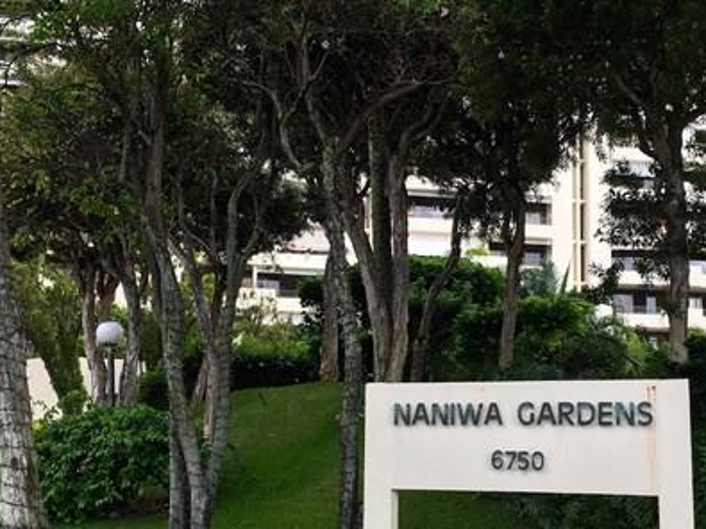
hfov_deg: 40.4
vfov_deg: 30.7
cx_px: 370
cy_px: 329
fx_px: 958
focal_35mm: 47
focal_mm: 4.15
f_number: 2.2
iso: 25
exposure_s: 1/191
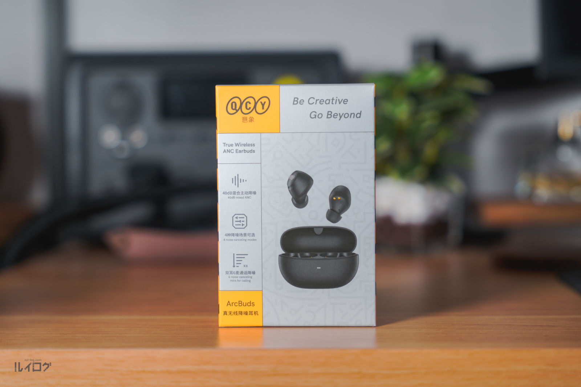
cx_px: 290
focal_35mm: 70
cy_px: 194
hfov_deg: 28.8
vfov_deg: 19.4
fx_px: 1129
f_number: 2.8
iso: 160
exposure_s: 1/80
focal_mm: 70
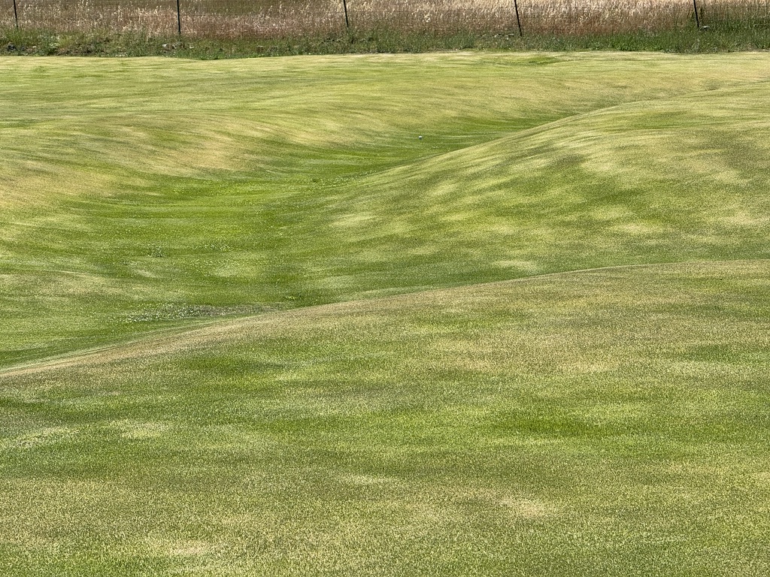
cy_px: 288
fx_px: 2669
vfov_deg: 12.3
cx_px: 385
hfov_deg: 16.4
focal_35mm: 120
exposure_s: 1/1395
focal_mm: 15.66
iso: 50
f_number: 2.8
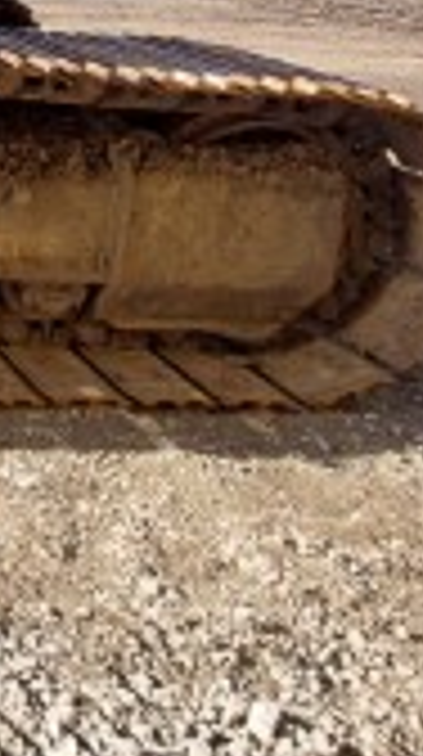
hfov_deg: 15.8
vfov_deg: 35.5
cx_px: -490
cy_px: 32
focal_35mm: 54
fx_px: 1081
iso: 50
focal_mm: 1.74
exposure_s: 1/521
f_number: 2.2
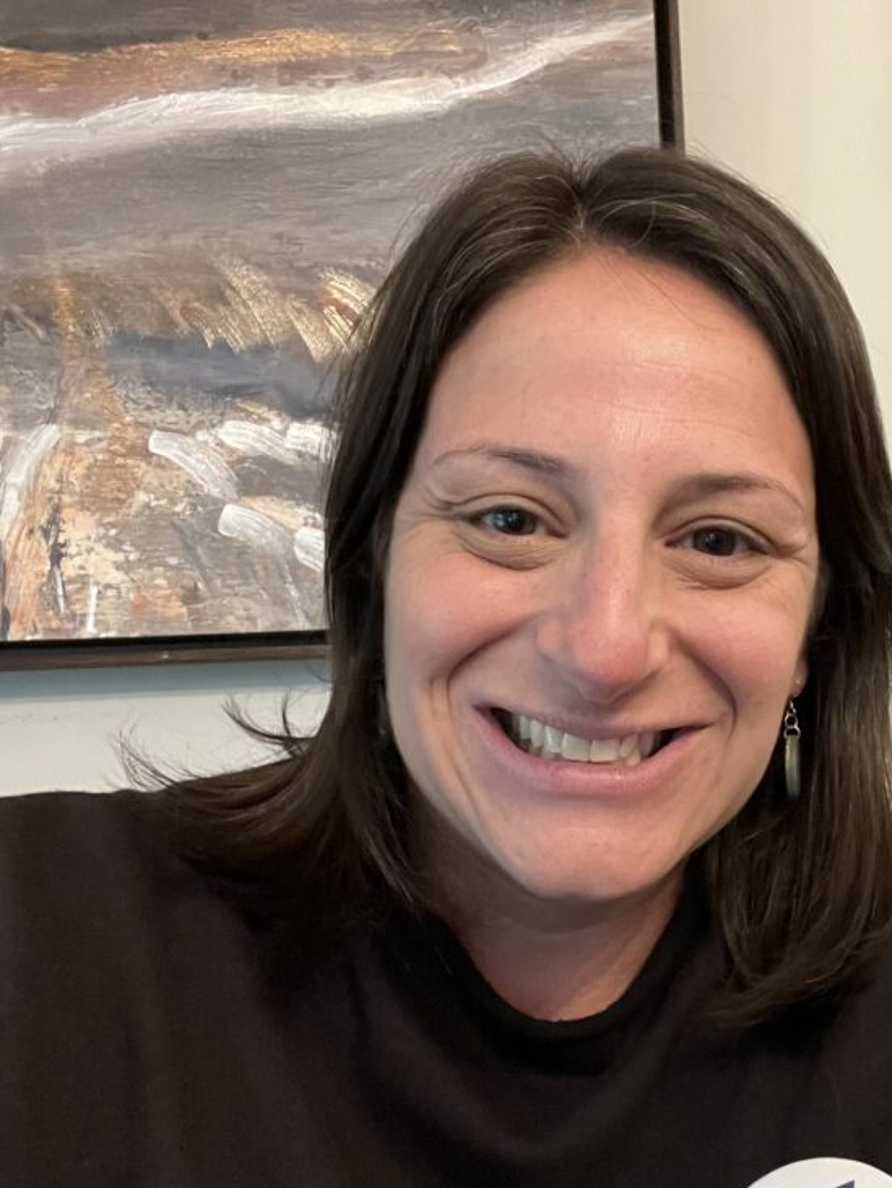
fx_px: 1442
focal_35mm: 42
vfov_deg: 44.5
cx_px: 596
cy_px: 713
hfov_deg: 34.1
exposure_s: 1/30
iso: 500
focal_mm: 2.71
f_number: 2.2
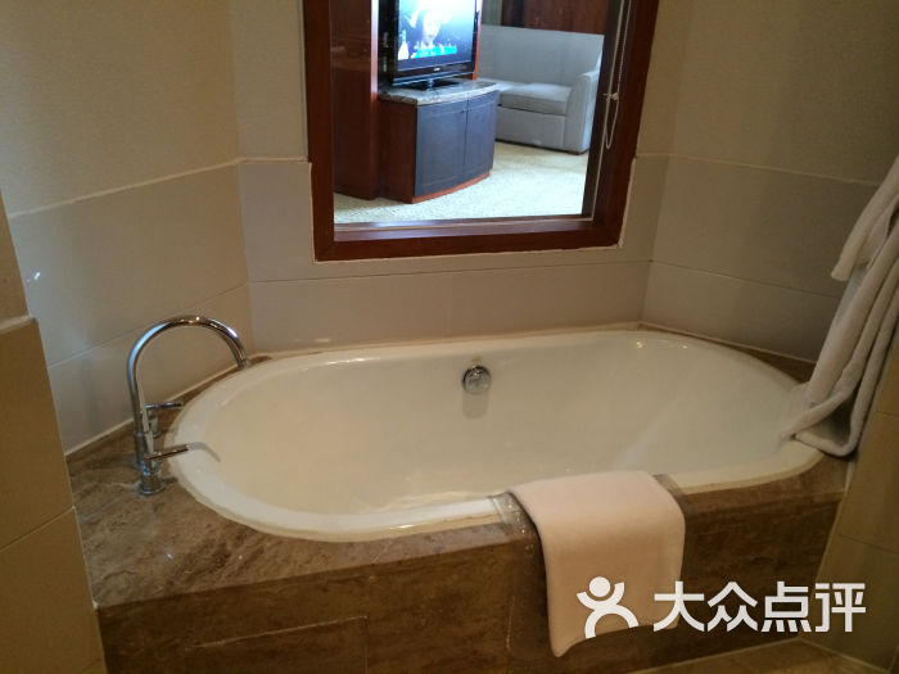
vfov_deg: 46.8
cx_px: 450
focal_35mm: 30
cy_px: 337
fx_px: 779
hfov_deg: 60.0
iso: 320
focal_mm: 4.12
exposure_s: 1/24
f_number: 2.2
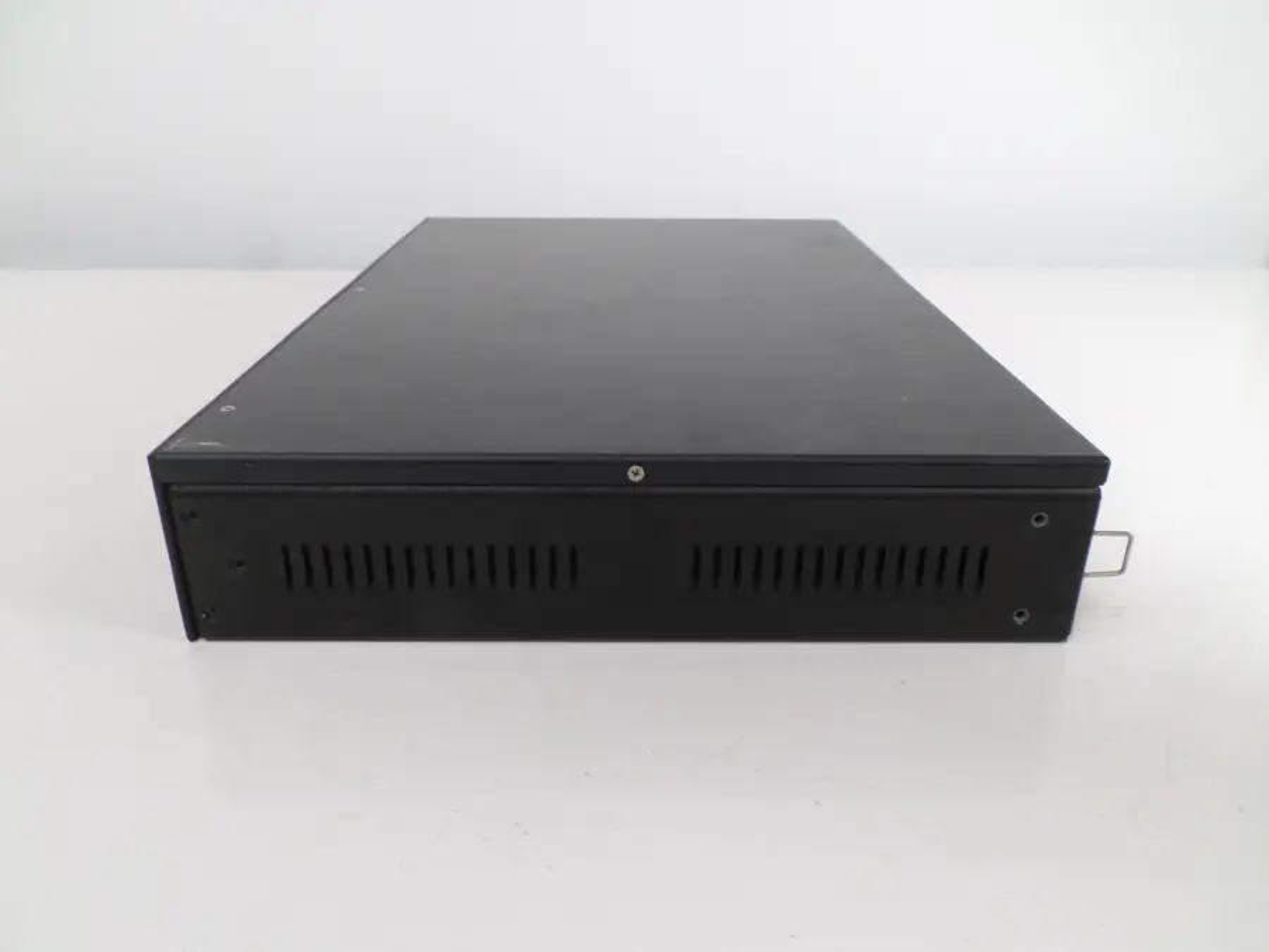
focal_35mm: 25
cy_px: 476
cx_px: 634
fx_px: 917
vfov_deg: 54.9
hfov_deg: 69.4
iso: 80
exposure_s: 1/30
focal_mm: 4.5
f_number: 2.5
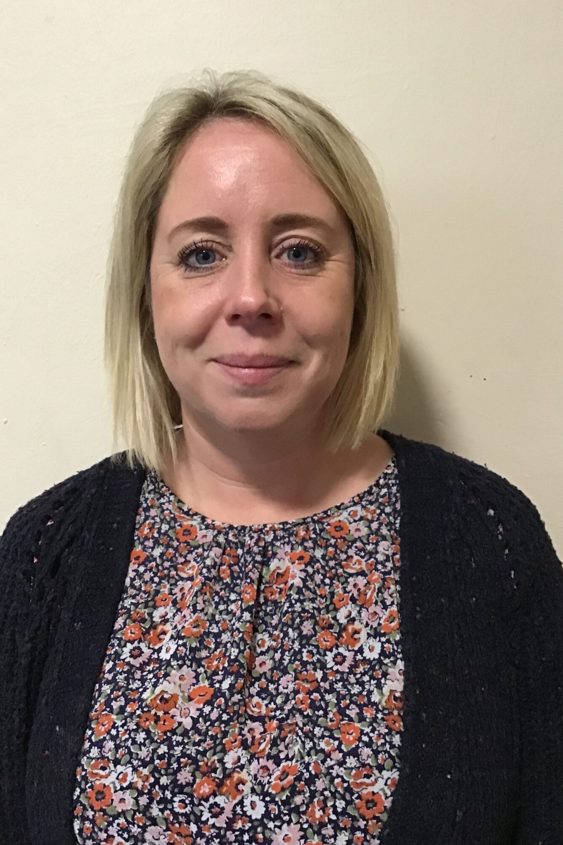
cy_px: 418
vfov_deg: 57.2
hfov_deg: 40.0
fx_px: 774
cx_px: 263
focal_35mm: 33
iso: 250
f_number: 2.4
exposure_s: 1/17
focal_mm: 3.3
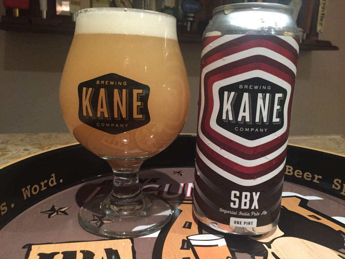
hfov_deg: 61.7
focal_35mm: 29
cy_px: 130
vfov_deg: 48.2
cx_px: 172
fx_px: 289
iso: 250
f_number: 2.2
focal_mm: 4.15
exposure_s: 1/17
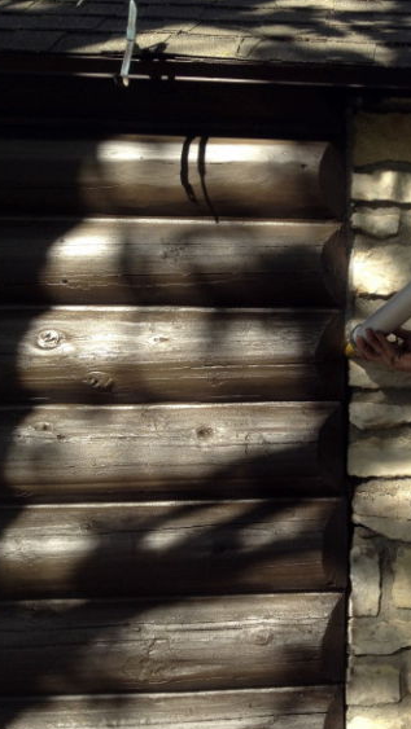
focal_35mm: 52
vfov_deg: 39.9
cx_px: 460
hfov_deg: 21.8
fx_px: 1007
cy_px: 372
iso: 50
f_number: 2.4
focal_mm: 4.28
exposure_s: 1/431
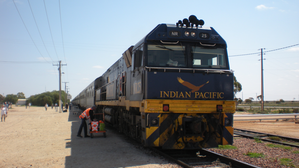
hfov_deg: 48.4
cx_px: 149
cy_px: 71
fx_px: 333
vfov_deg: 28.3
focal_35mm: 42
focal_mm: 6.3
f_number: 4.6
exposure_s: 1/487
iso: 64
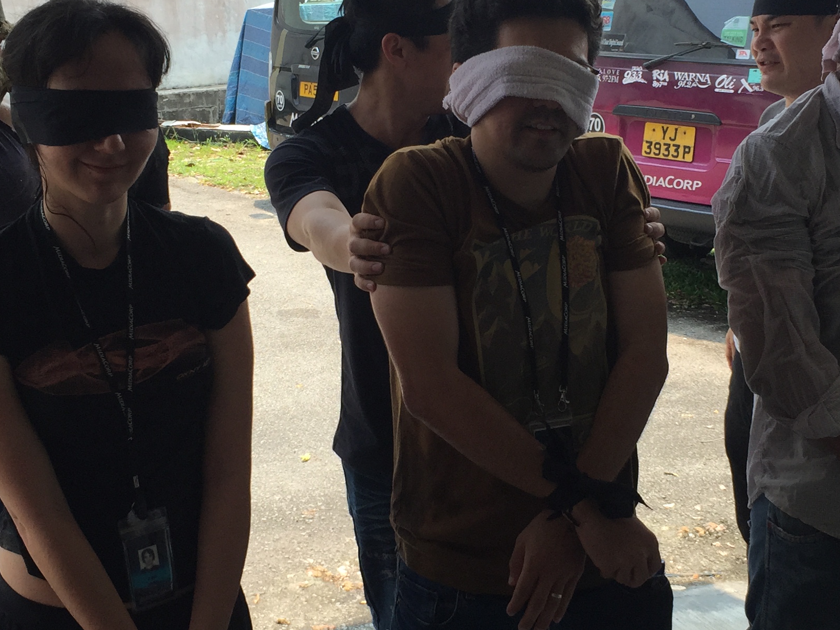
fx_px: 1432
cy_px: 292
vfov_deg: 24.8
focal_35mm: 59
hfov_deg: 32.7
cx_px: 472
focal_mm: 4.15
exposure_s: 1/542
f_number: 2.2
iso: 32
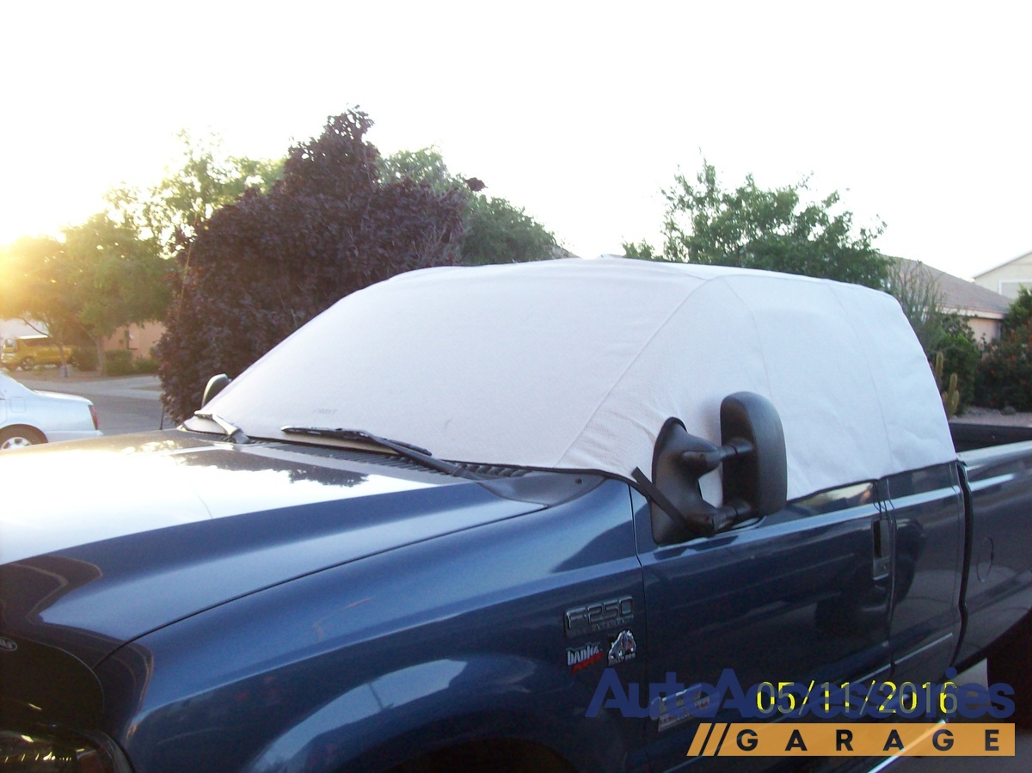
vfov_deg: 39.6
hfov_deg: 51.4
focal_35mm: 36
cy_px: 386
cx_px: 516
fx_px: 1073
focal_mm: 6
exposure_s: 1/128
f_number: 2.7
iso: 185
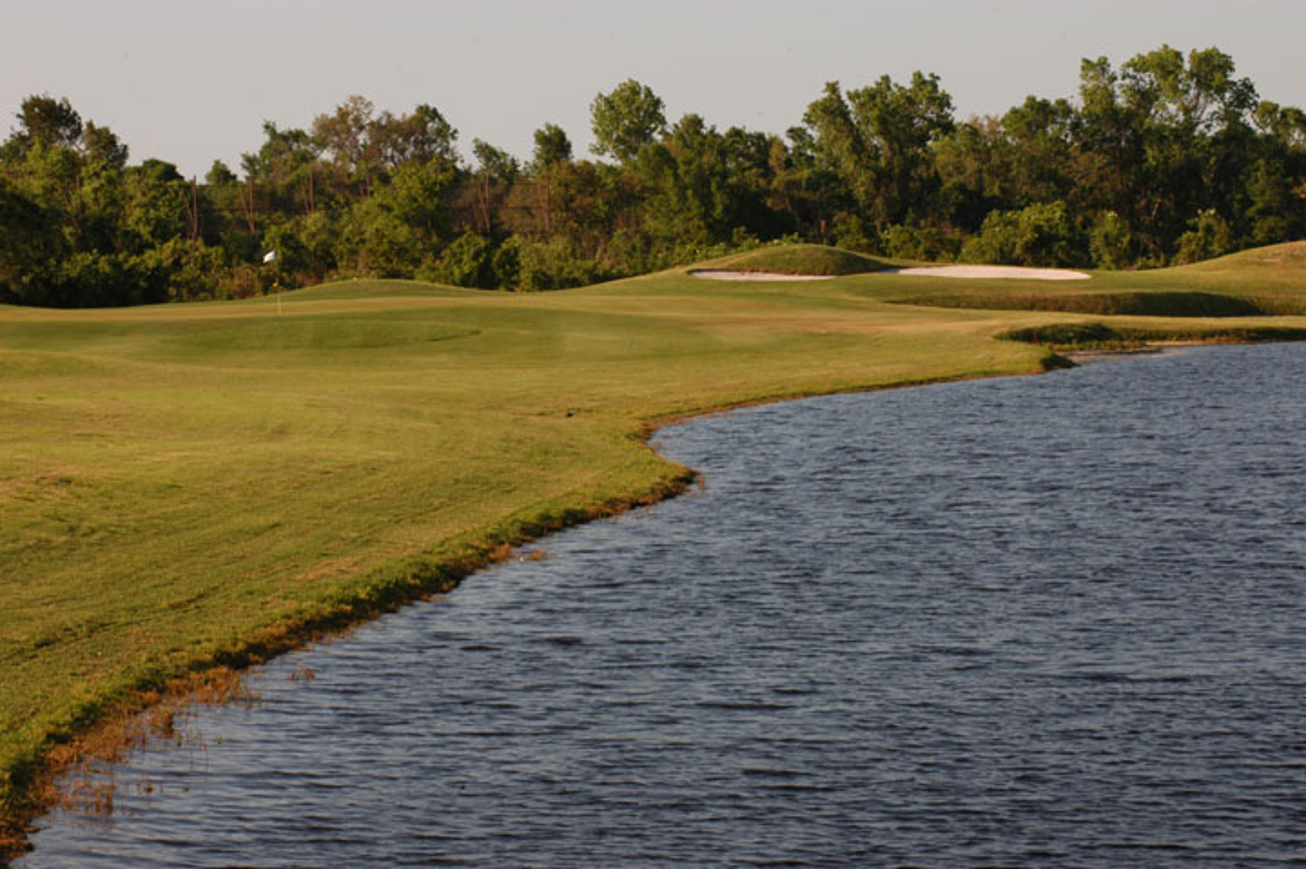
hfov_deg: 17.1
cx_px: 653
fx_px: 4350
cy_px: 434
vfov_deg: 11.4
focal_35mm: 120
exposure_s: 1/125
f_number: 16
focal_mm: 80
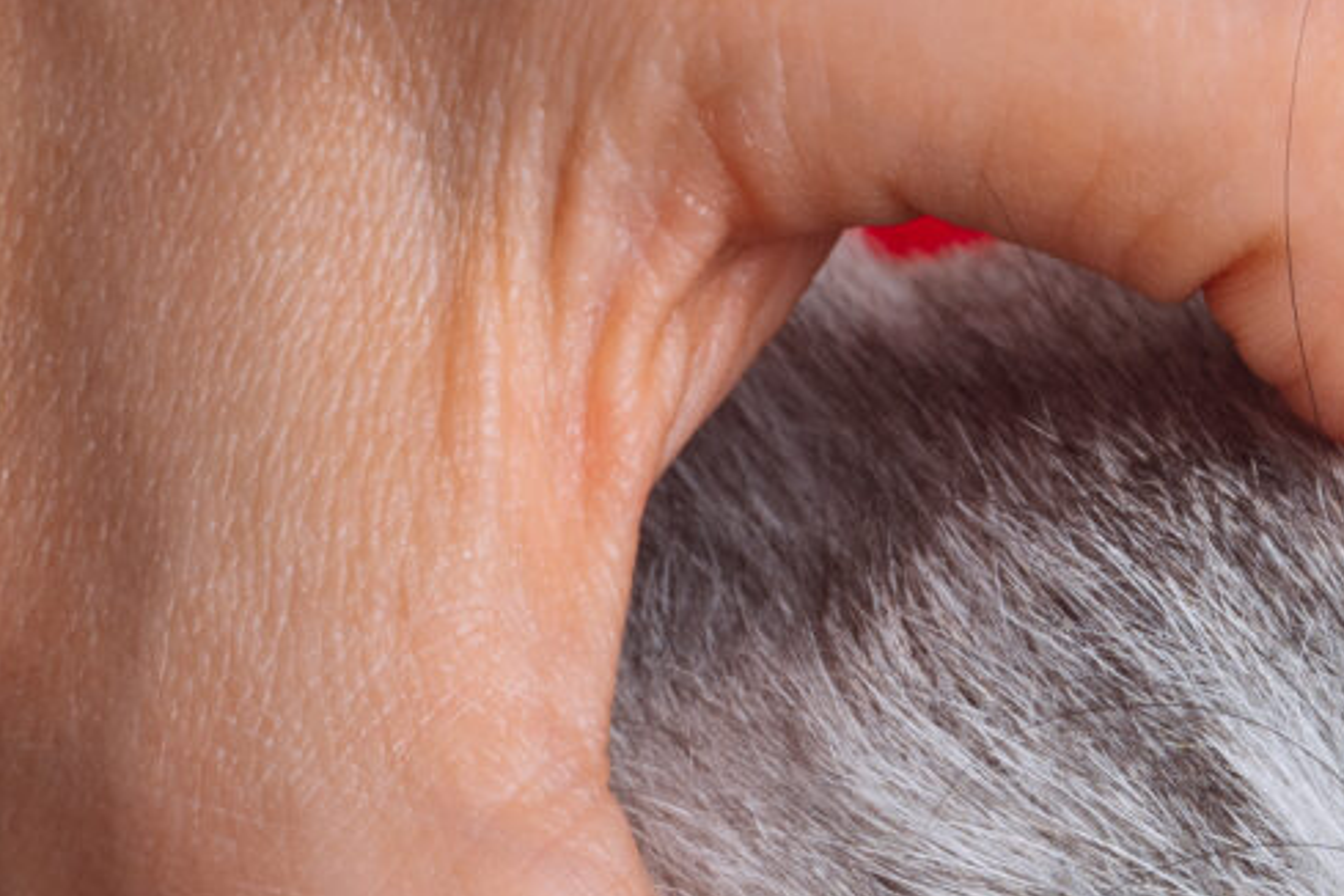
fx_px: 16425
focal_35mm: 440
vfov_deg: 3.1
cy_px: 1431
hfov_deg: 4.7
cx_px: 1995
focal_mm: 105
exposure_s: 1/250
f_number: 16
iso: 100
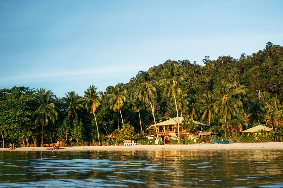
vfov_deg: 35.9
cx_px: 142
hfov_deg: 51.9
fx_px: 291
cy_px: 94
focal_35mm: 37
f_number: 8
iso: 1000
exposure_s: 1/320
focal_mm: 37
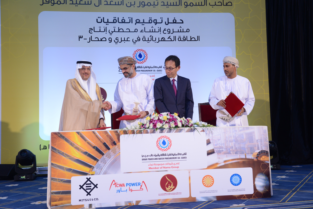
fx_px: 348
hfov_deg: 48.5
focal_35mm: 40
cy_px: 104
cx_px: 156
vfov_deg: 33.4
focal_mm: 40
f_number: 5.6
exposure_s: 1/60
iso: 1000
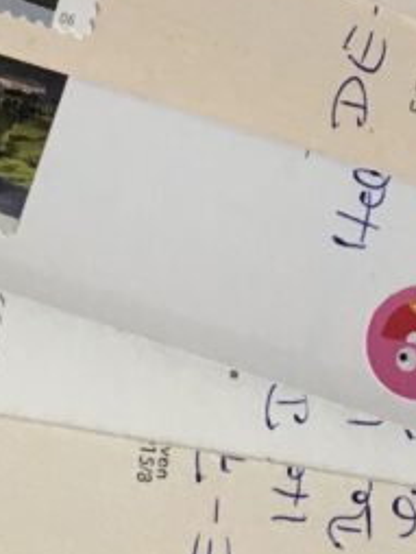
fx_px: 2383
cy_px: -344
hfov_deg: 9.9
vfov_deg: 12.4
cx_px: 466
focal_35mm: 149
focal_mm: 4.15
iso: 40
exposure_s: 1/33
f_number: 2.2
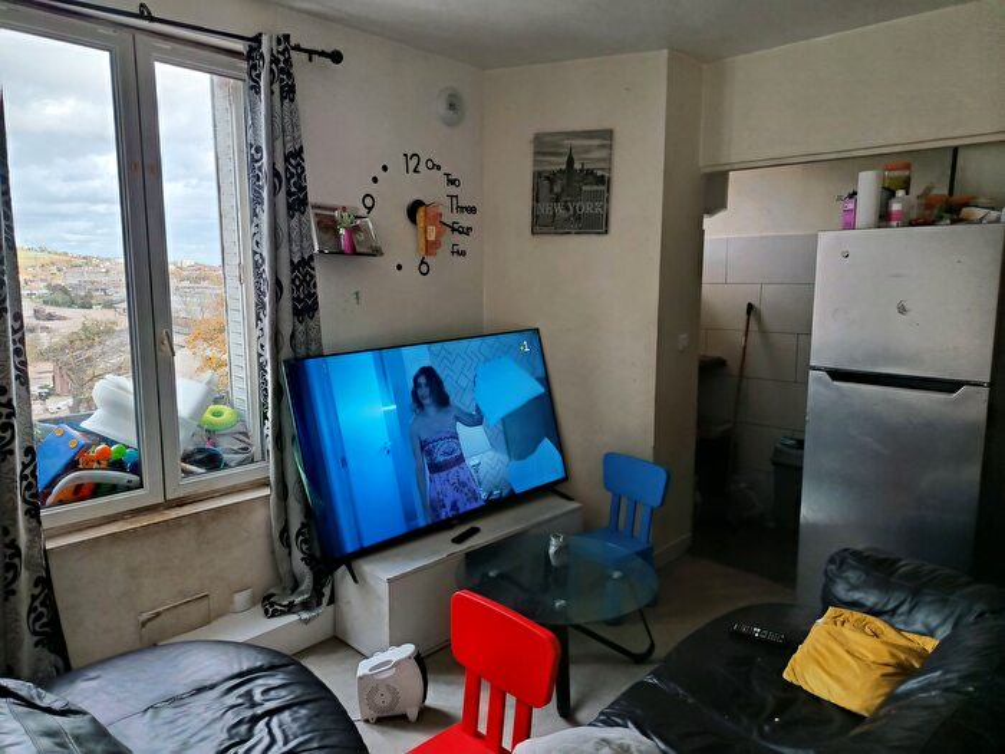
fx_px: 697
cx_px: 502
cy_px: 377
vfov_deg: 56.8
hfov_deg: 71.6
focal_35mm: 24
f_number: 1.7
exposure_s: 1/100
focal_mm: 5.24
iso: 194
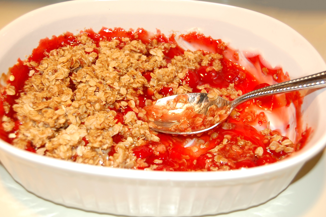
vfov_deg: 34.1
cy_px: 108
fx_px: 353
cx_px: 163
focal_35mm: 39
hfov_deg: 49.6
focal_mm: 26
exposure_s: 1/60
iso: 360
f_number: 4.2
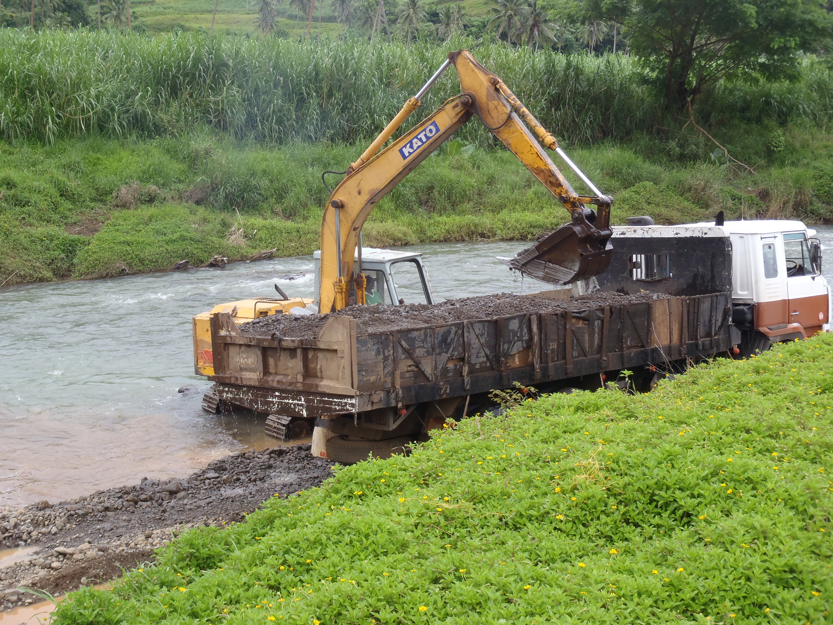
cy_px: 312
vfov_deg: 29.7
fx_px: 1179
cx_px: 416
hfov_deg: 38.9
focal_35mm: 49
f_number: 4.9
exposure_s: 1/125
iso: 80
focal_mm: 8.8
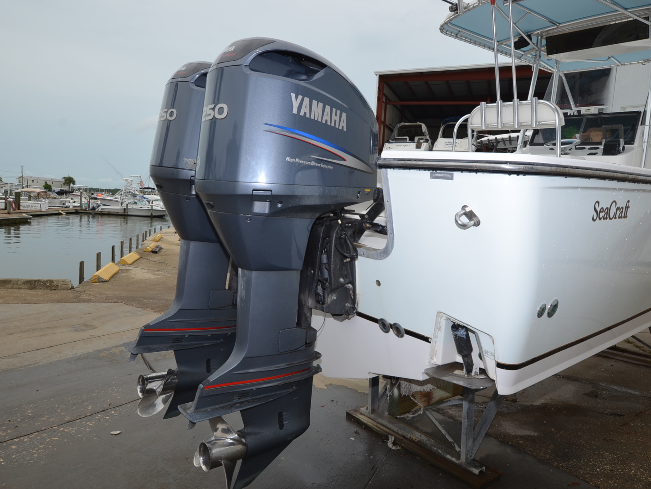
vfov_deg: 58.9
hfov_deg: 73.7
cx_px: 360
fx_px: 433
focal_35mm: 23
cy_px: 245
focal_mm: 14
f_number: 8
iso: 125
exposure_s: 1/250
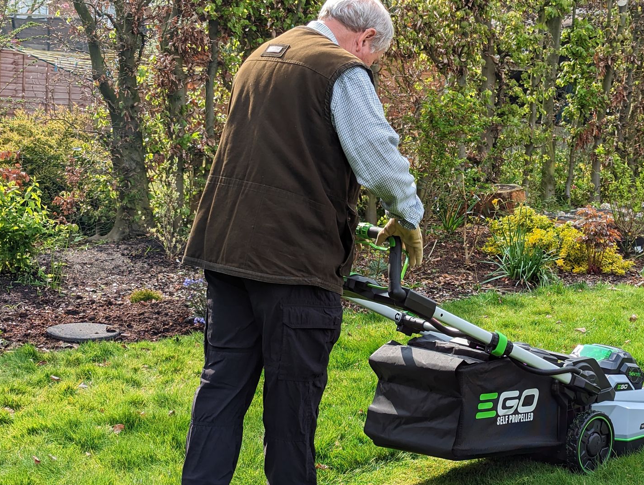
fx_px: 1211
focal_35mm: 65
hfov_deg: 29.6
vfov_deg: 22.6
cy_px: 270
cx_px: 420
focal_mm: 6.81
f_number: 1.85
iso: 42
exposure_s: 1/737
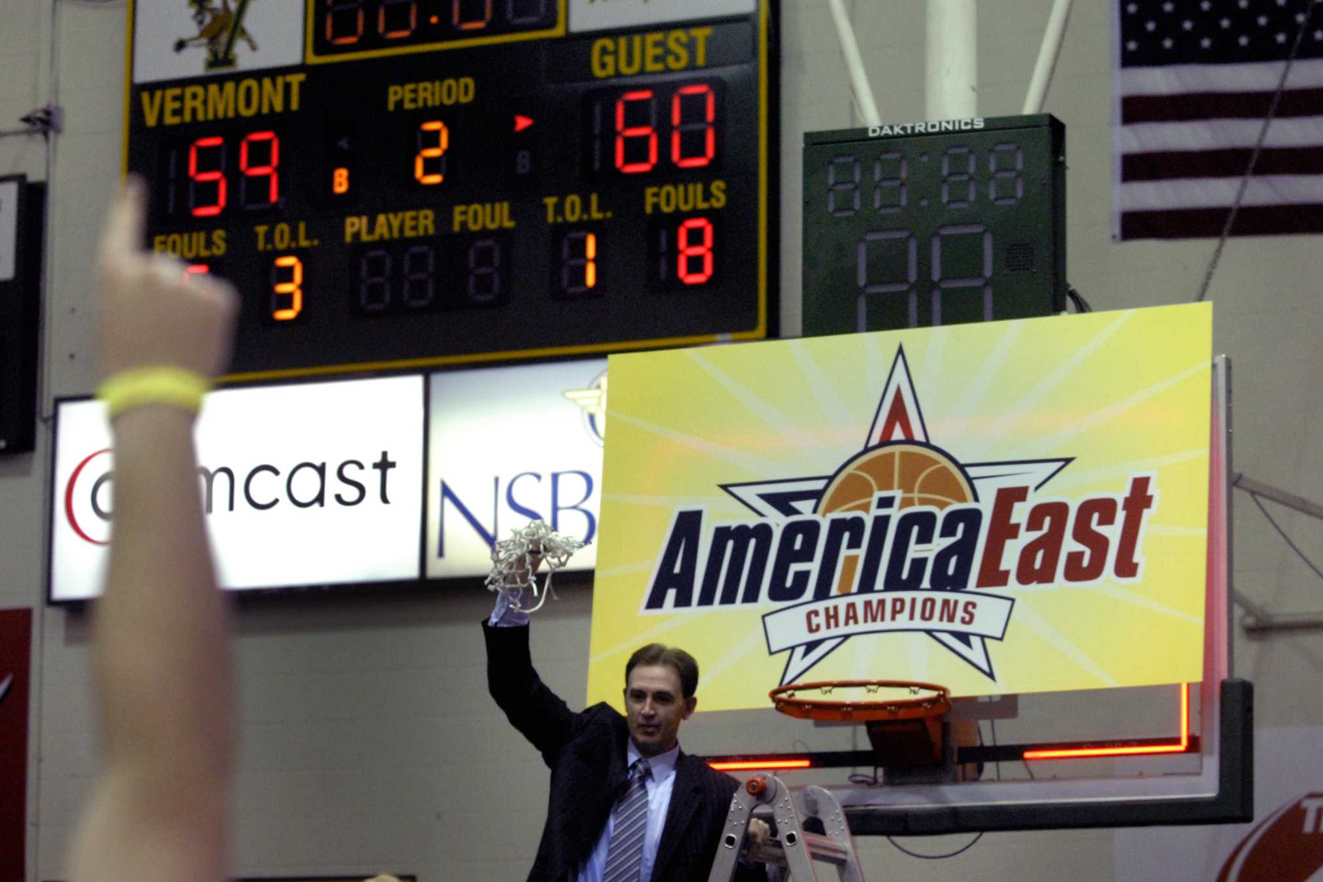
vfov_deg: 11.3
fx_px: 4446
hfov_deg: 16.9
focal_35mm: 121
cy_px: 441
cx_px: 662
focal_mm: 80
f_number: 3.5
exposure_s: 1/250
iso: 1600
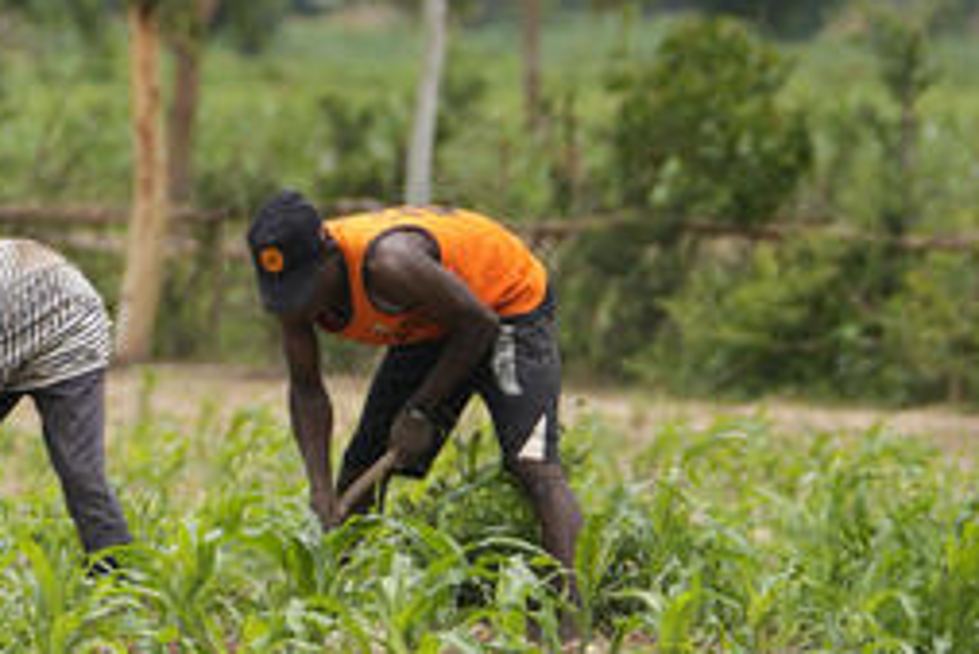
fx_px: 15183
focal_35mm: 558
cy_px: 230
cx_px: -430
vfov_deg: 2.5
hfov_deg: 3.7
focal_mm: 138
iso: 100
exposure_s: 1/1000
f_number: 3.2
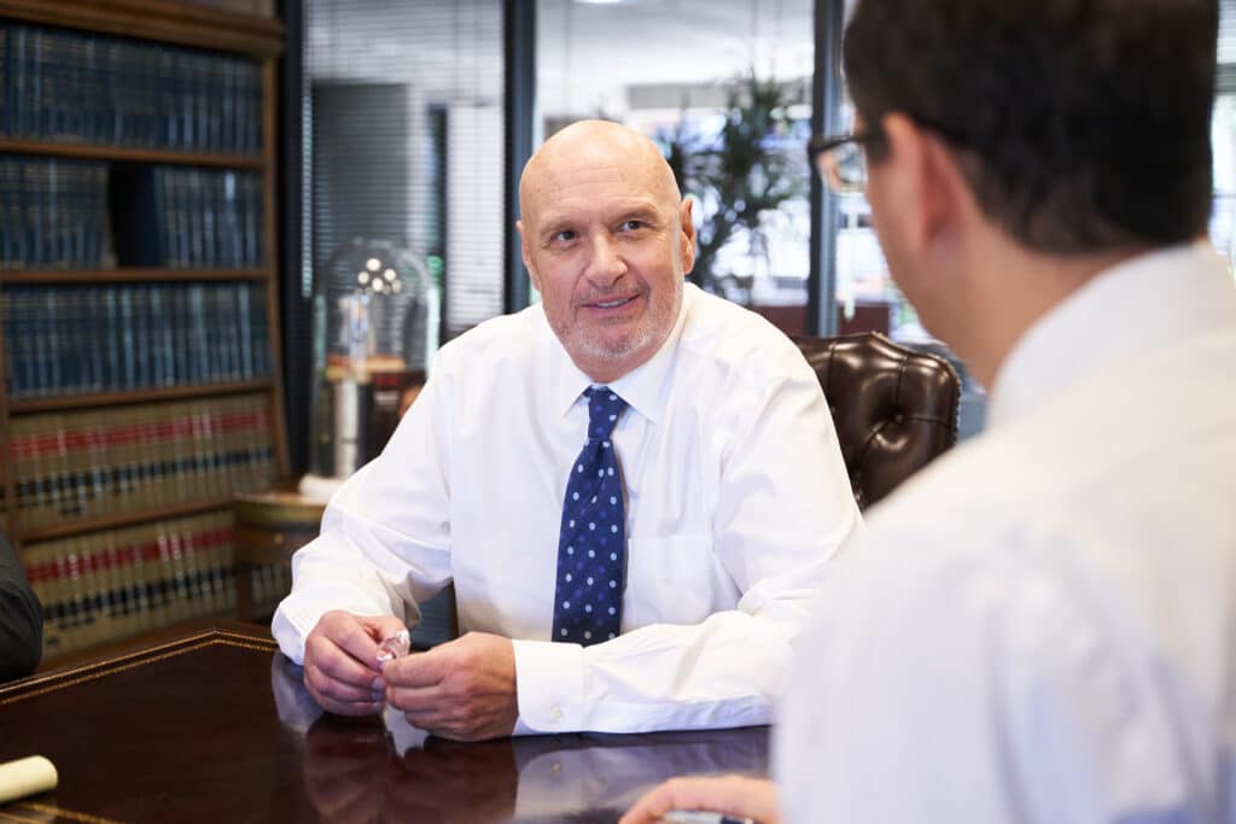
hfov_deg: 39.7
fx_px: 1713
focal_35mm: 50
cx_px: 618
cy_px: 412
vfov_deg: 27.1
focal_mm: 49.9
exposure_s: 1/80
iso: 2000
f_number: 2.8
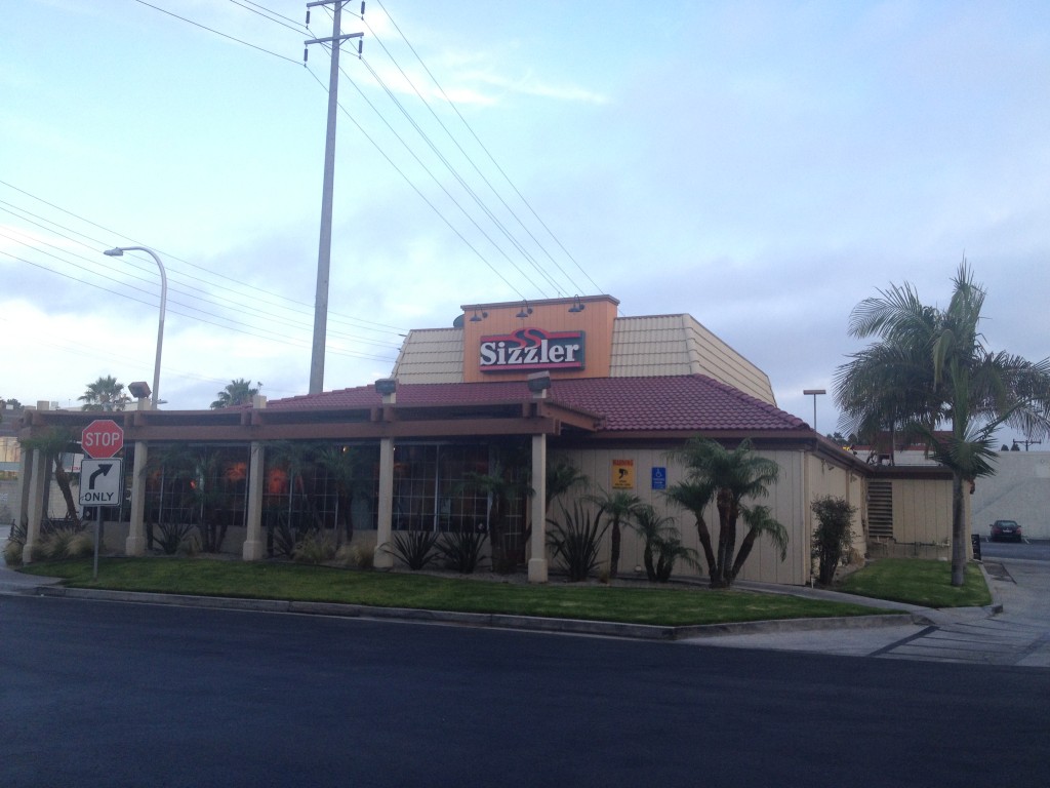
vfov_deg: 40.7
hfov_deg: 52.6
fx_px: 1062
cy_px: 394
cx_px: 525
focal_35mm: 35
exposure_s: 1/150
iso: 50
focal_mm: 4.28
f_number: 2.4
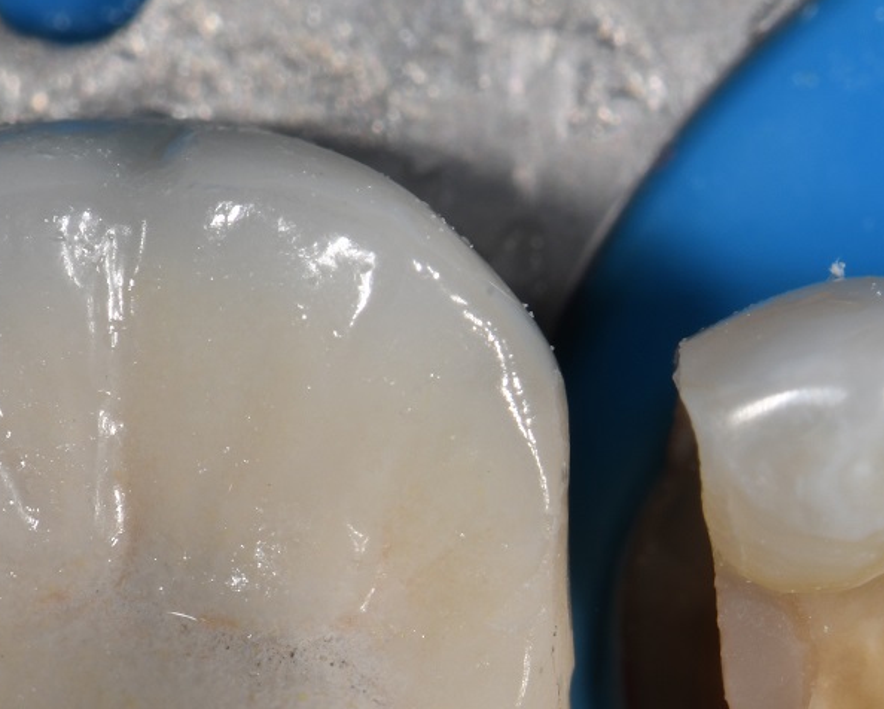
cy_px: 593
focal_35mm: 335
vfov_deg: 4.6
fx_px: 8770
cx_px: 793
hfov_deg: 5.8
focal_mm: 105
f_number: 32
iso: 200
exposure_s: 1/160
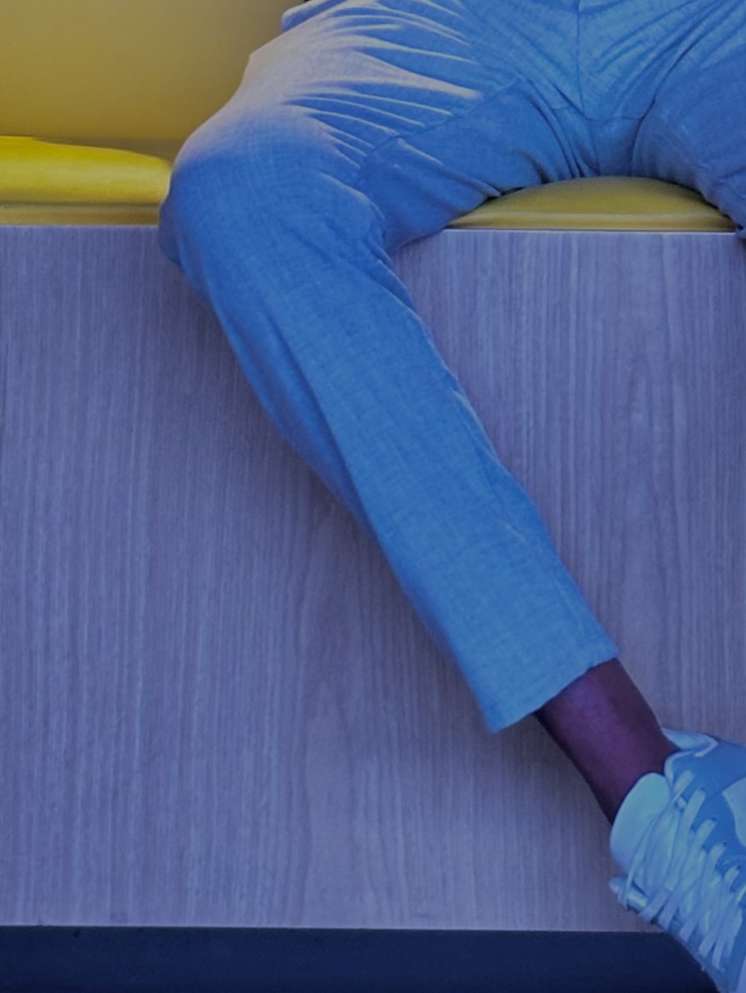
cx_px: 667
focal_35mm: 184
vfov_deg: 10.6
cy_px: -18
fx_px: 5284
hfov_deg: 8.1
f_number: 1.6
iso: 160
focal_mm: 5.96
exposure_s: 1/33
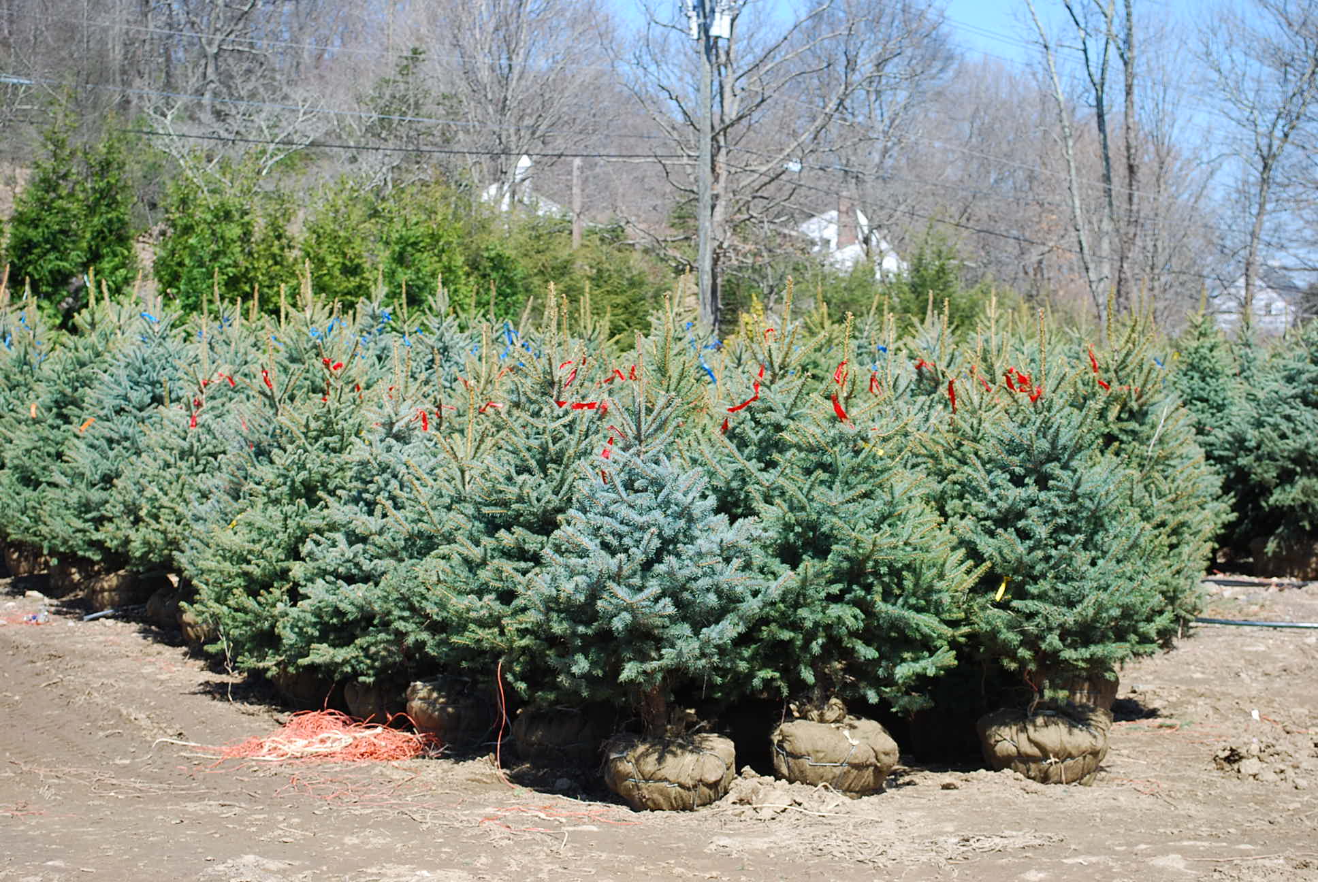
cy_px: 441
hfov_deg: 30.5
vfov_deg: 20.7
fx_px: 2419
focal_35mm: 66
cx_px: 659
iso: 100
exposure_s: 1/200
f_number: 7.1
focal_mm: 44
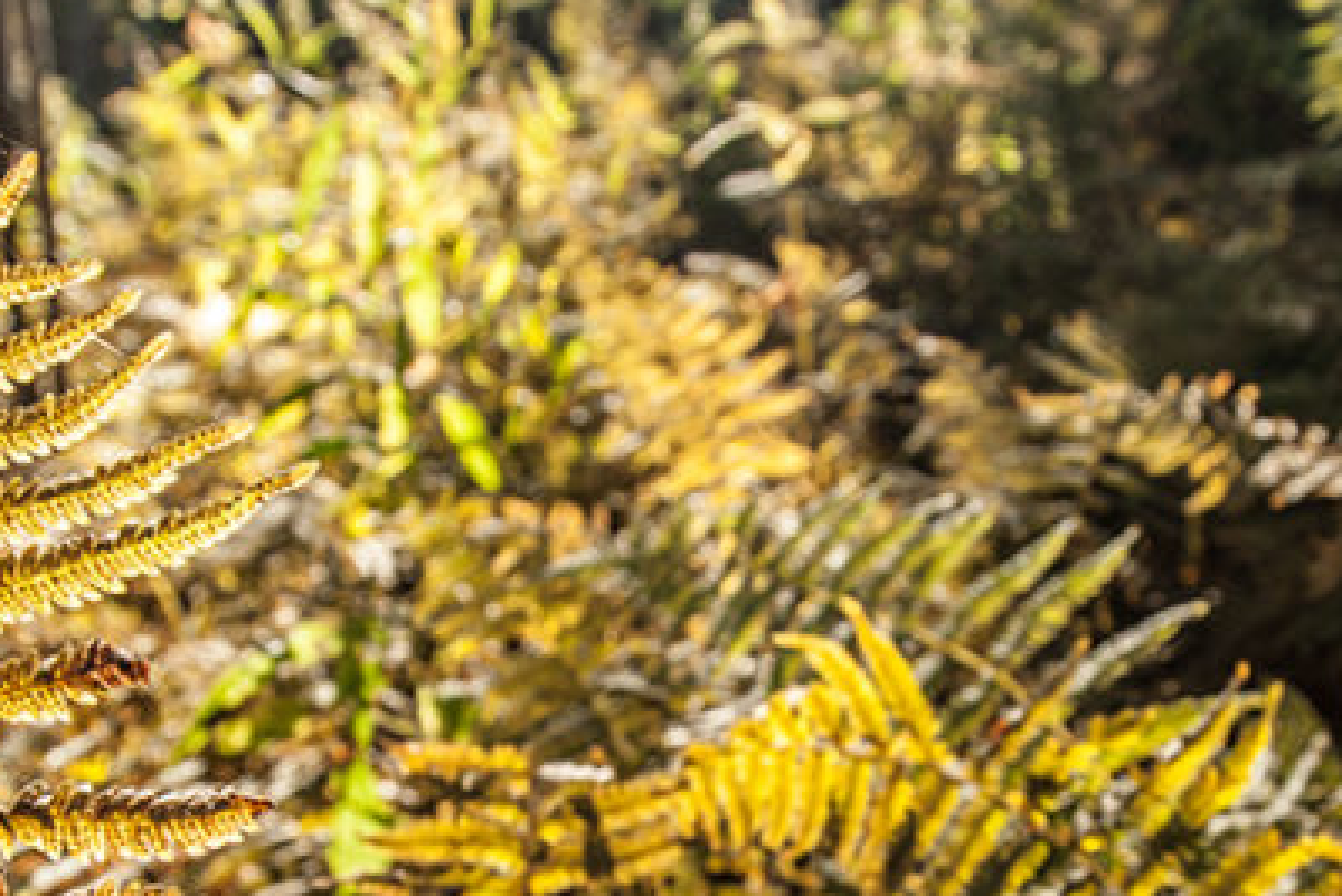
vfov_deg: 25.3
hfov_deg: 38.8
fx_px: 1902
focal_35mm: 51
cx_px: 758
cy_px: 873
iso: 400
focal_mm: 17
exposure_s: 1/100
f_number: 6.3
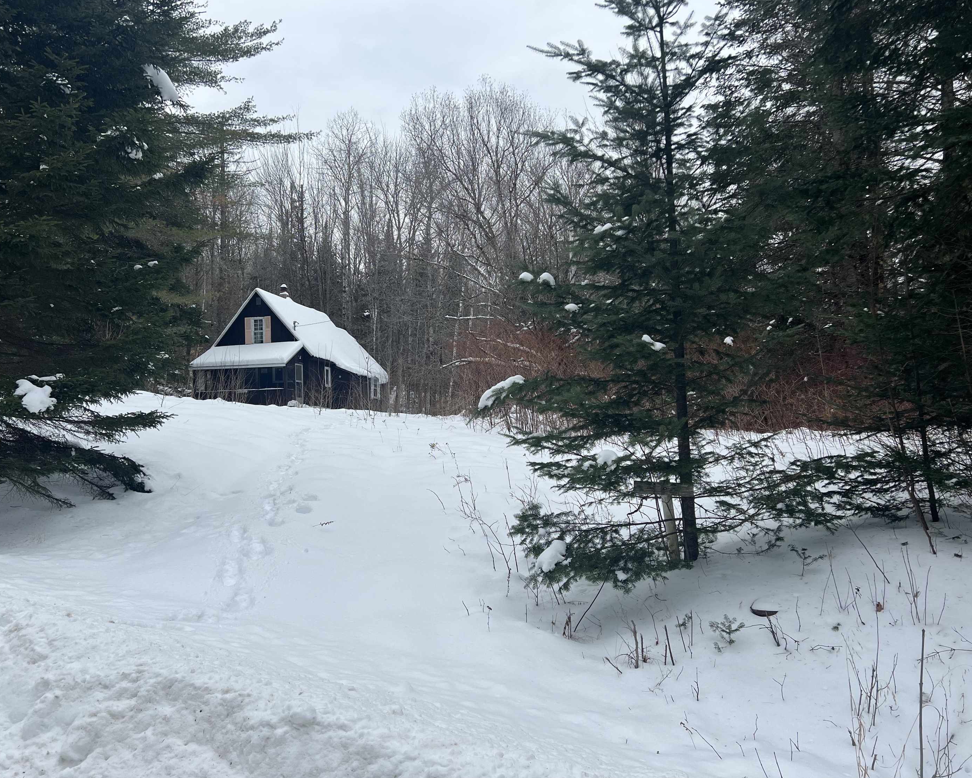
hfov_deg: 62.1
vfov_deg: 51.5
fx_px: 805
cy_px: 392
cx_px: 442
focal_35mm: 28
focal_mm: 5.7
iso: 50
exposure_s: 1/1901
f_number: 1.5
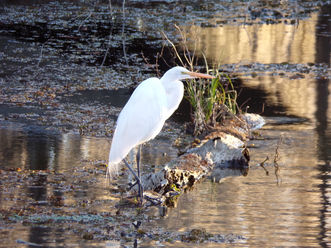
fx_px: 5173
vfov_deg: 2.7
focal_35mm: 541
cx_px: 166
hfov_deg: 3.7
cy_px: 124
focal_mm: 96.9
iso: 200
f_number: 6.1
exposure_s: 1/52
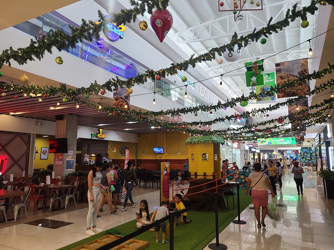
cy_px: 125
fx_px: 251
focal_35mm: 26
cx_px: 167
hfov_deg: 67.3
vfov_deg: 53.1
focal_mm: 5.4
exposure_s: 1/60
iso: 160
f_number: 1.8
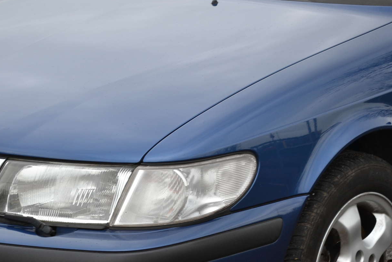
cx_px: 124
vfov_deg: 10.1
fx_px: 1479
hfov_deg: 15.1
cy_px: 190
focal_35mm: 136
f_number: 5.6
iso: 400
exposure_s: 1/50
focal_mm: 55
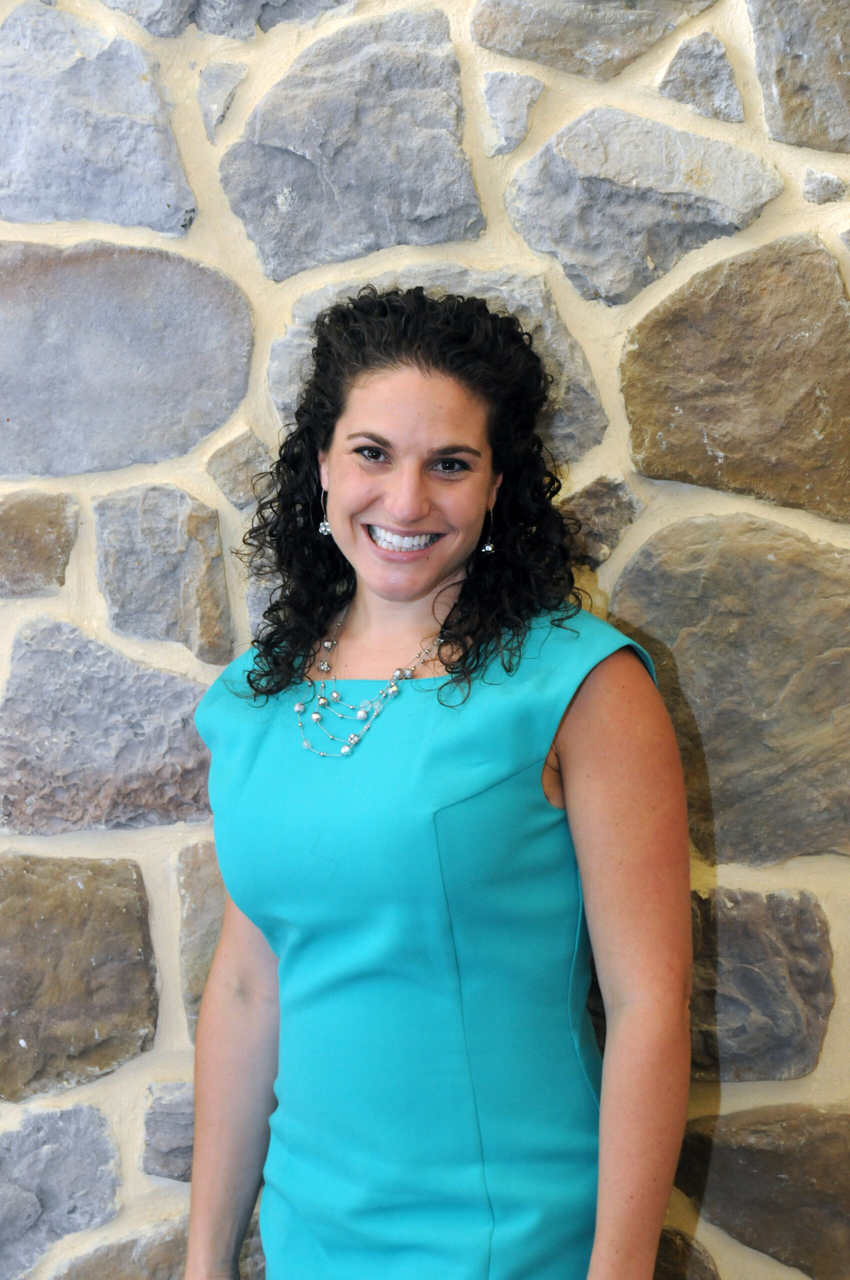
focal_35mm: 78
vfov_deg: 26.0
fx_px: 2770
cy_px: 640
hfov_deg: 17.4
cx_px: 425
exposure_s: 1/60
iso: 1000
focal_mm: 52
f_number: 7.1
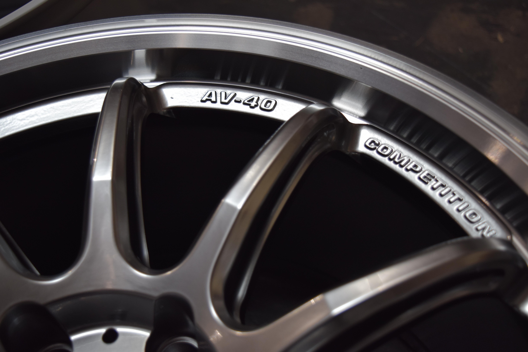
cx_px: 264
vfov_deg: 29.9
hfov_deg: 43.6
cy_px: 176
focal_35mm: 45
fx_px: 660
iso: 400
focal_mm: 30
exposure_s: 1/80
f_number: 4.2
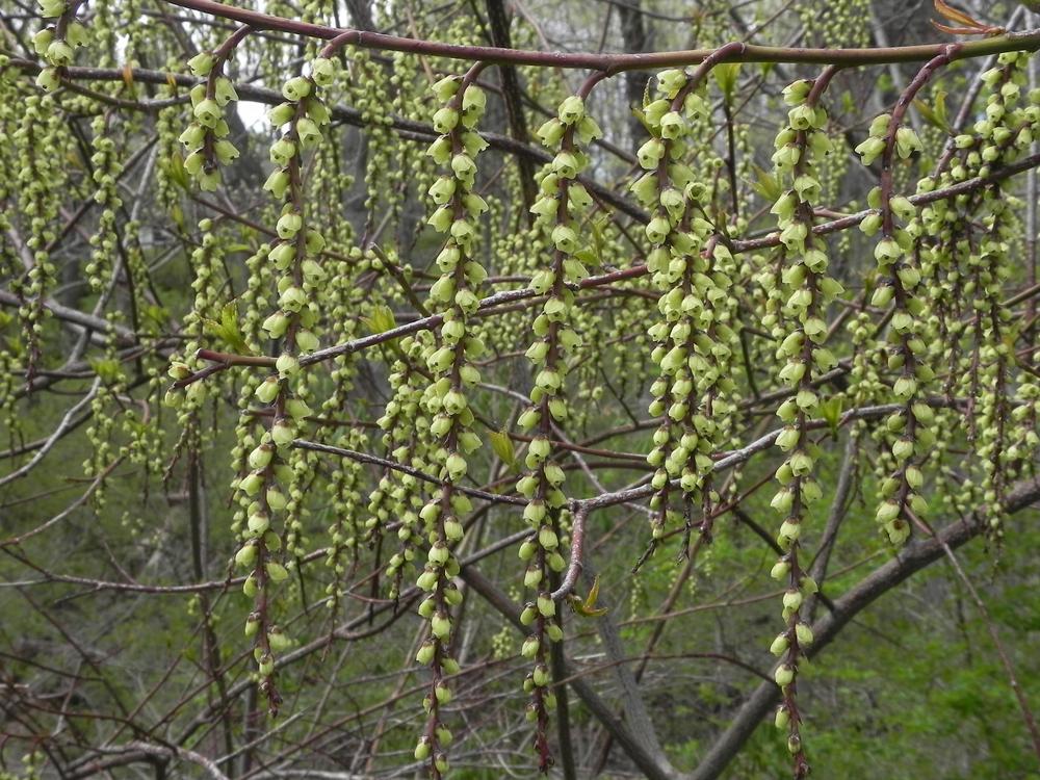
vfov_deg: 31.5
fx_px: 1382
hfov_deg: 41.2
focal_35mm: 46
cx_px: 520
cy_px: 390
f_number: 5.6
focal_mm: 8.2
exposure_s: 1/261
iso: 160
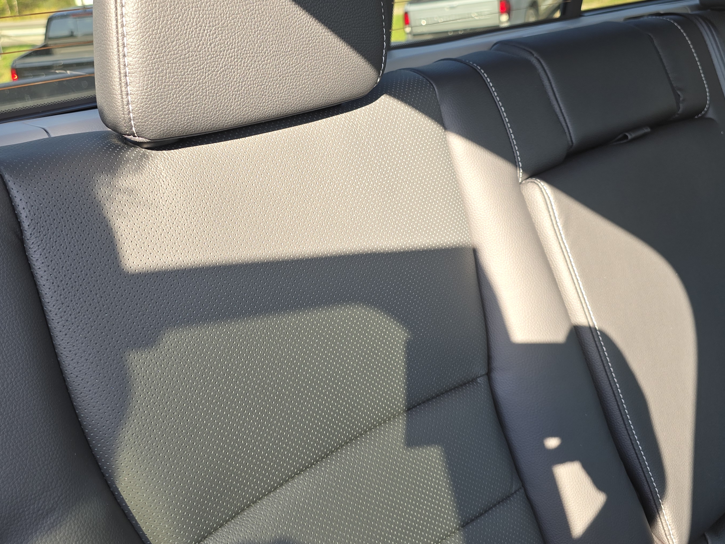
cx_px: 298
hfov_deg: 53.7
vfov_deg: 41.6
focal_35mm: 34
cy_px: 212
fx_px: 712
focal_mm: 6.3
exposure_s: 1/180
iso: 40
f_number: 1.7
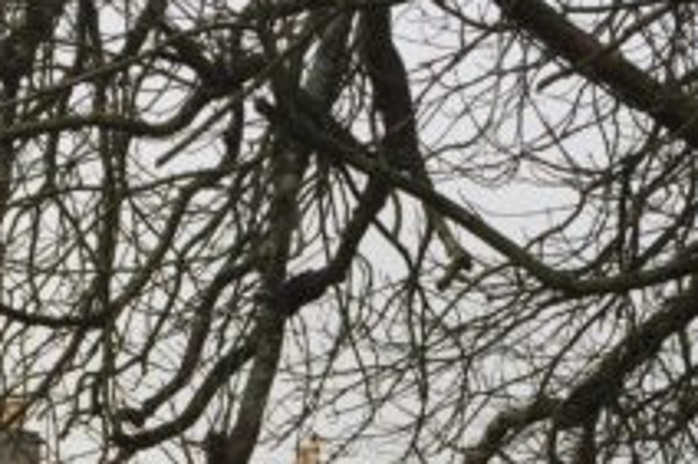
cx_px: 413
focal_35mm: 76
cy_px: 569
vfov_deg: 17.1
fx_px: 1472
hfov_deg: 26.6
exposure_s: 1/527
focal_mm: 4.15
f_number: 2.2
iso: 32
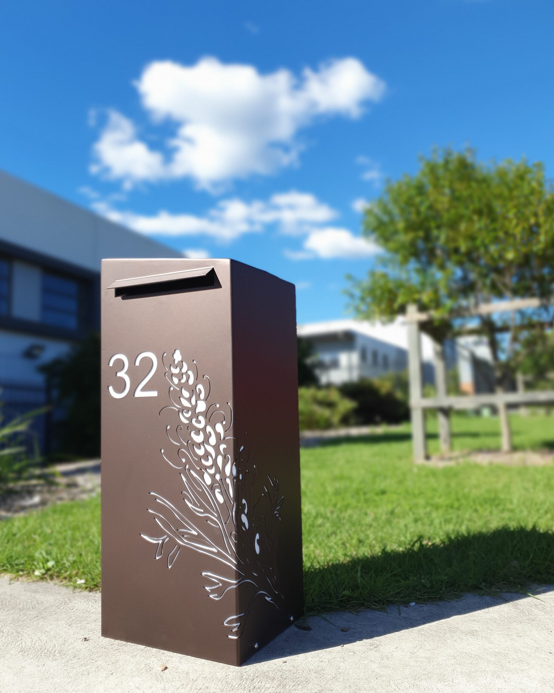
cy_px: 354
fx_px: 574
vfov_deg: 62.2
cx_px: 275
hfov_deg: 51.5
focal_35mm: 28
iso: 50
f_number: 1.5
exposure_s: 1/2080
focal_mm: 4.32
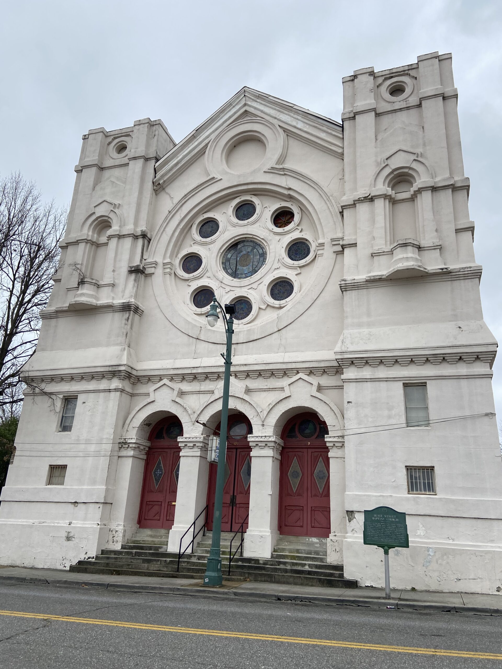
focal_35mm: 26
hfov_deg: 53.1
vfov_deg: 67.3
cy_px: 334
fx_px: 503
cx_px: 251
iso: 32
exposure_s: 1/1016
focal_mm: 4.25
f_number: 1.8
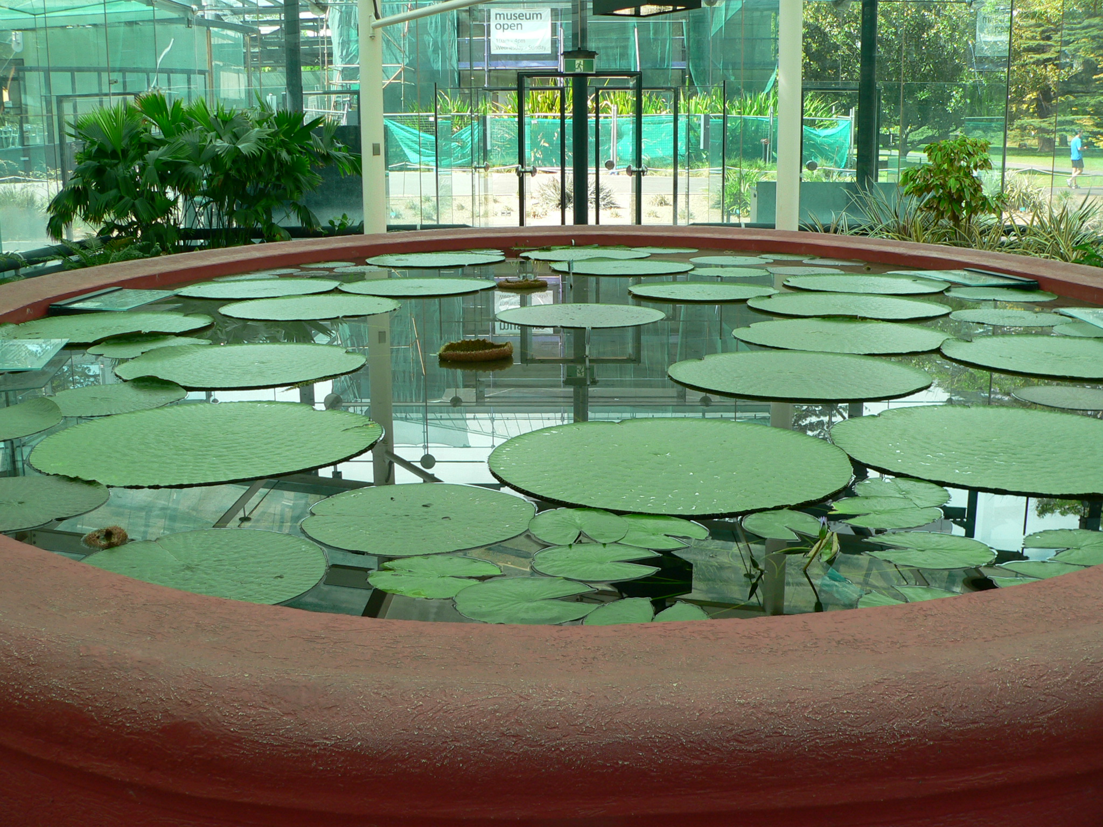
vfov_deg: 39.7
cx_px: 552
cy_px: 414
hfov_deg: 51.4
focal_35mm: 36
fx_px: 1147
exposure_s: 1/125
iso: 80
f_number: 3.7
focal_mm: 6
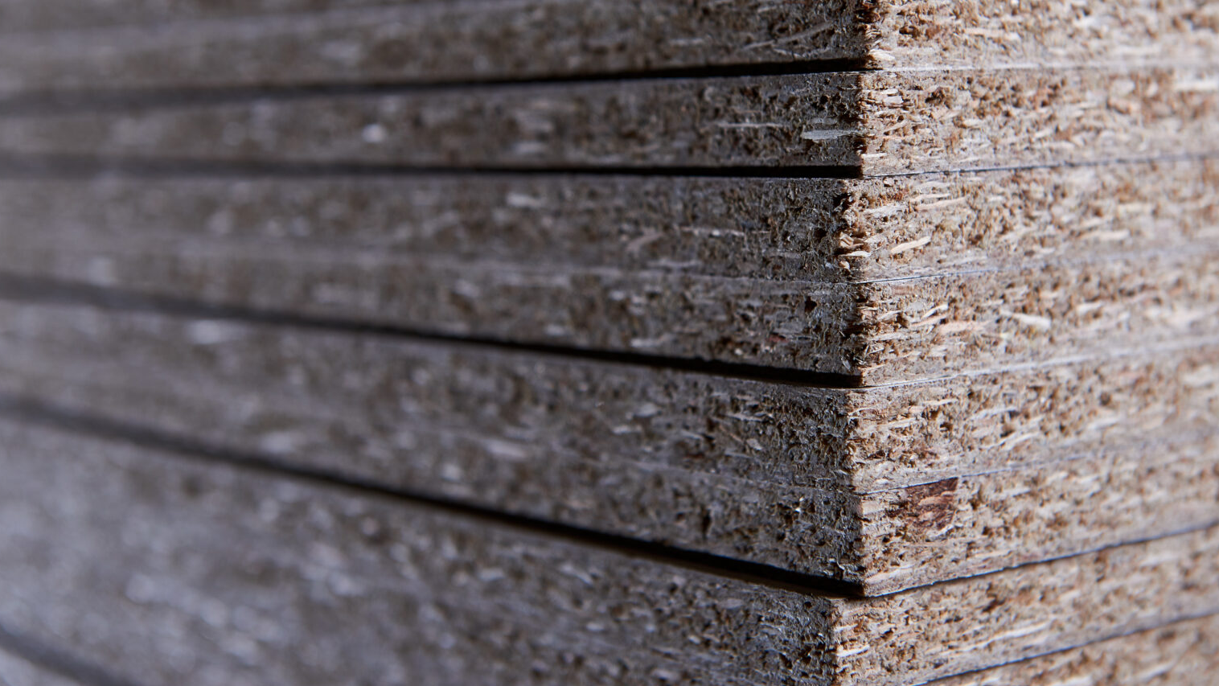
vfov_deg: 17.4
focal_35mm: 69
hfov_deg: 30.6
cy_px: 193
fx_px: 2230
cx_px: 599
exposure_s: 1/160
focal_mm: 52
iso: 100
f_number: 4
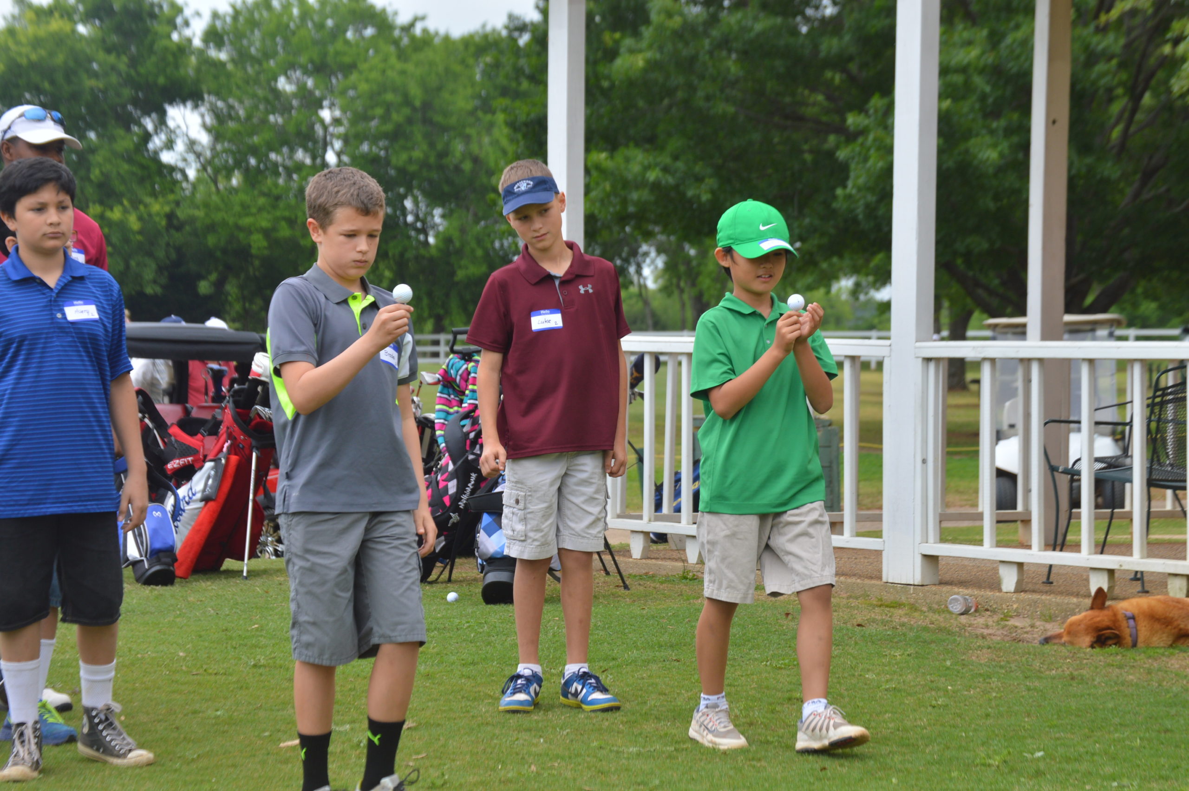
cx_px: 594
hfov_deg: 17.1
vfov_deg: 11.4
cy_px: 396
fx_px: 3960
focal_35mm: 120
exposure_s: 1/250
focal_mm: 80
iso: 125
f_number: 5.6
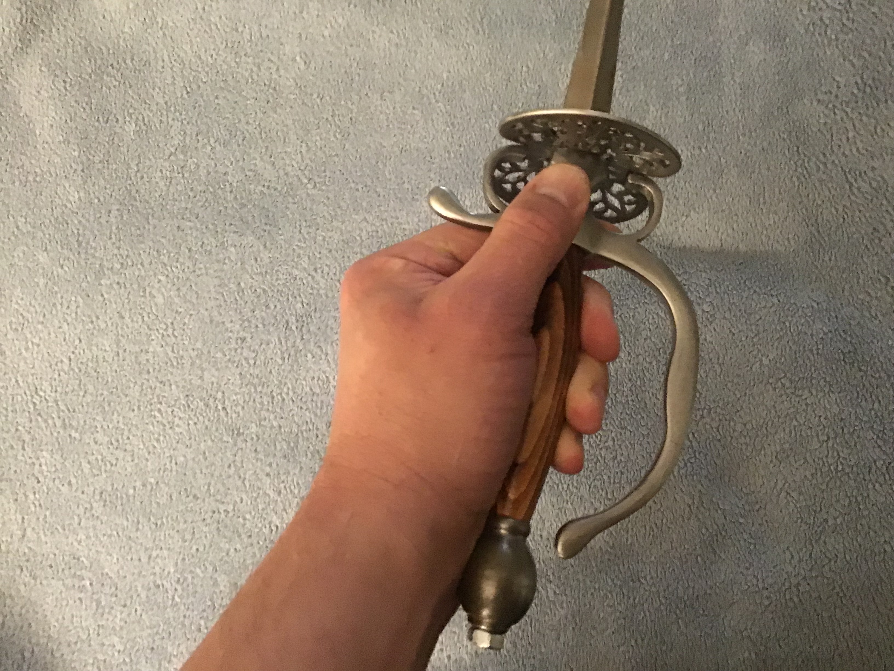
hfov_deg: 58.4
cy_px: 336
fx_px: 801
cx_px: 447
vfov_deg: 45.4
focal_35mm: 31
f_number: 2.4
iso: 500
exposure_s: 1/15
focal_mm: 3.3
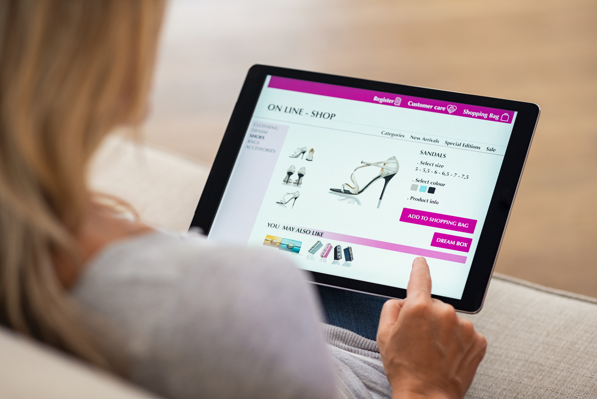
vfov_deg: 13.1
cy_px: 200
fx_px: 1742
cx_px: 298
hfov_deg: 19.4
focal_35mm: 105
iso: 400
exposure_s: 1/160
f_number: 2.8
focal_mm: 105
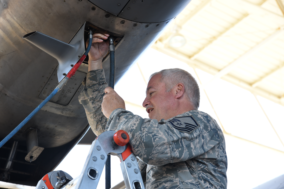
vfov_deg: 16.7
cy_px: 94
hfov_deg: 24.8
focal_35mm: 82
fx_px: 647
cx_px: 142
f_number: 6.3
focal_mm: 82
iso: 400
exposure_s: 1/100
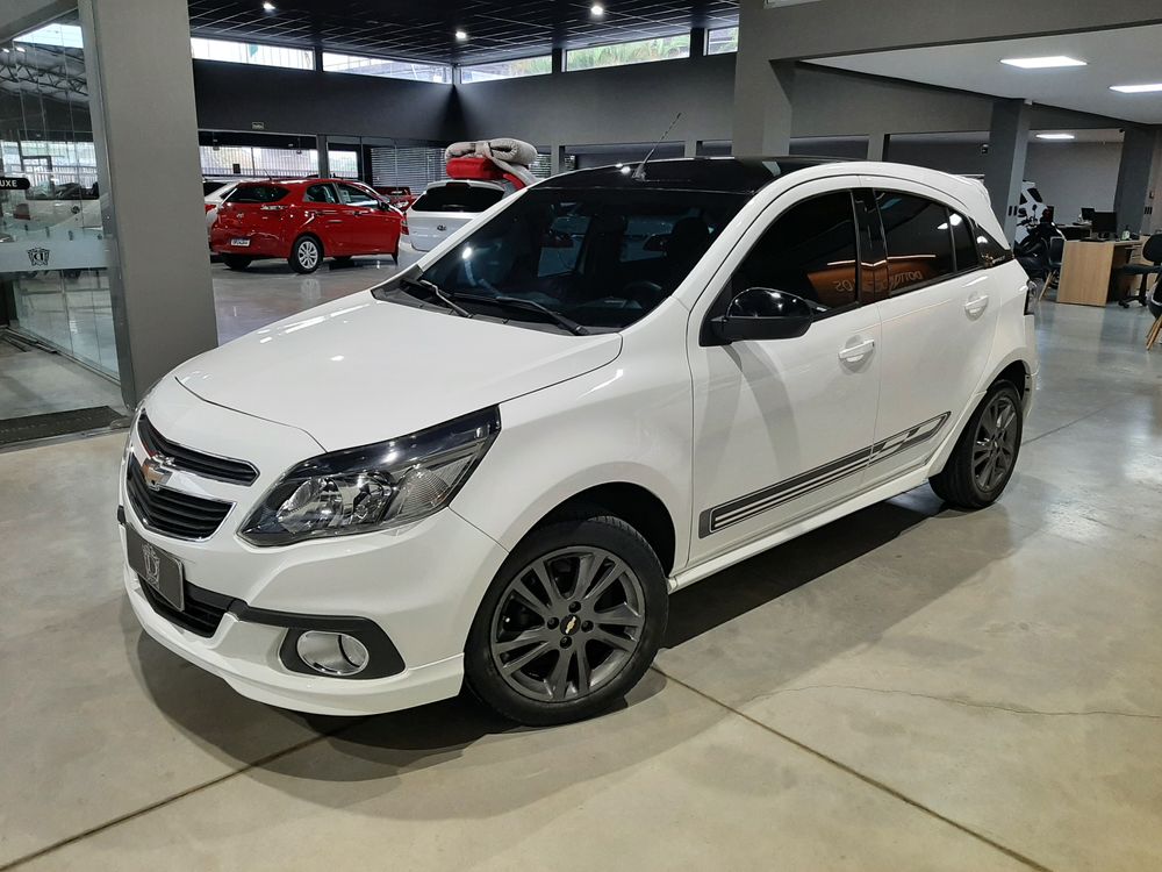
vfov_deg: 53.1
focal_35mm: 26
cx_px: 581
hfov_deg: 67.3
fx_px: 873
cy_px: 436
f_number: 1.7
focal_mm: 3.93
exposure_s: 1/60
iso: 100
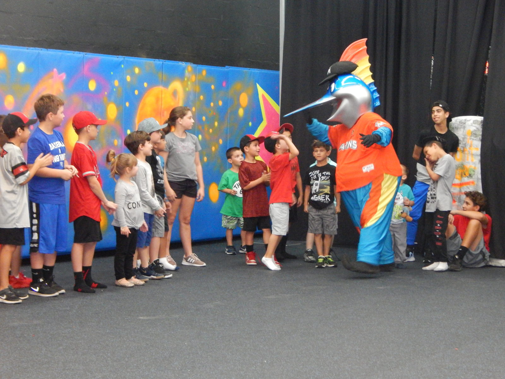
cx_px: 252
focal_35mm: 93
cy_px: 190
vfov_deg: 15.9
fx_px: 1357
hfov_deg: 21.1
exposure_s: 1/30
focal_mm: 16.6
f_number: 4.4
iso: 1100
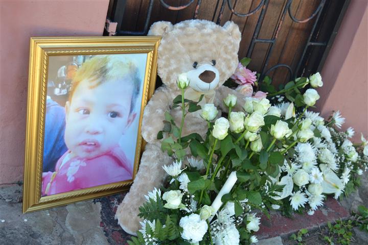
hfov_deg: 38.9
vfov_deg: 26.5
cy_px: 122
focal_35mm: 51
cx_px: 184
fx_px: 521
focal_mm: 34
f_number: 5.6
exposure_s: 1/125
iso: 280
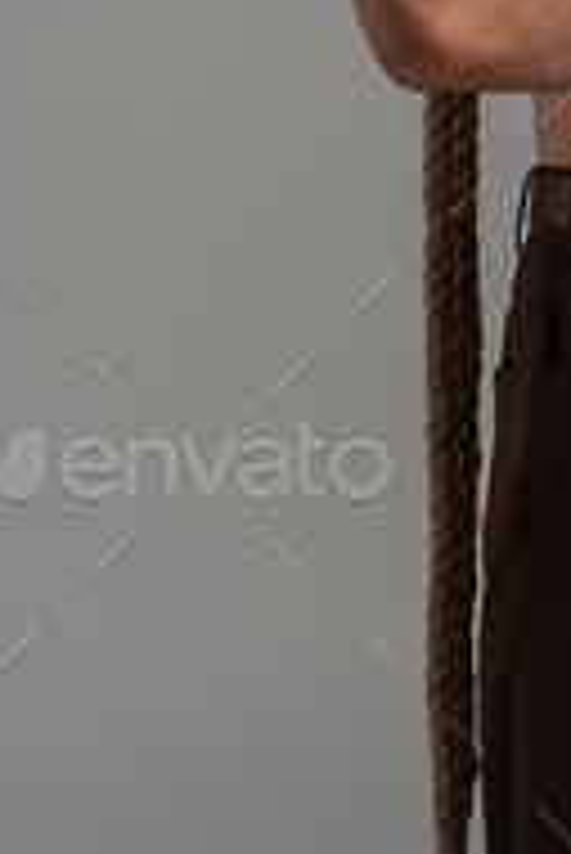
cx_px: 850
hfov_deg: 5.8
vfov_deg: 8.8
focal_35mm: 233
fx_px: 5533
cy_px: 431
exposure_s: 1/160
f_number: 5
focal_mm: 50
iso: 100
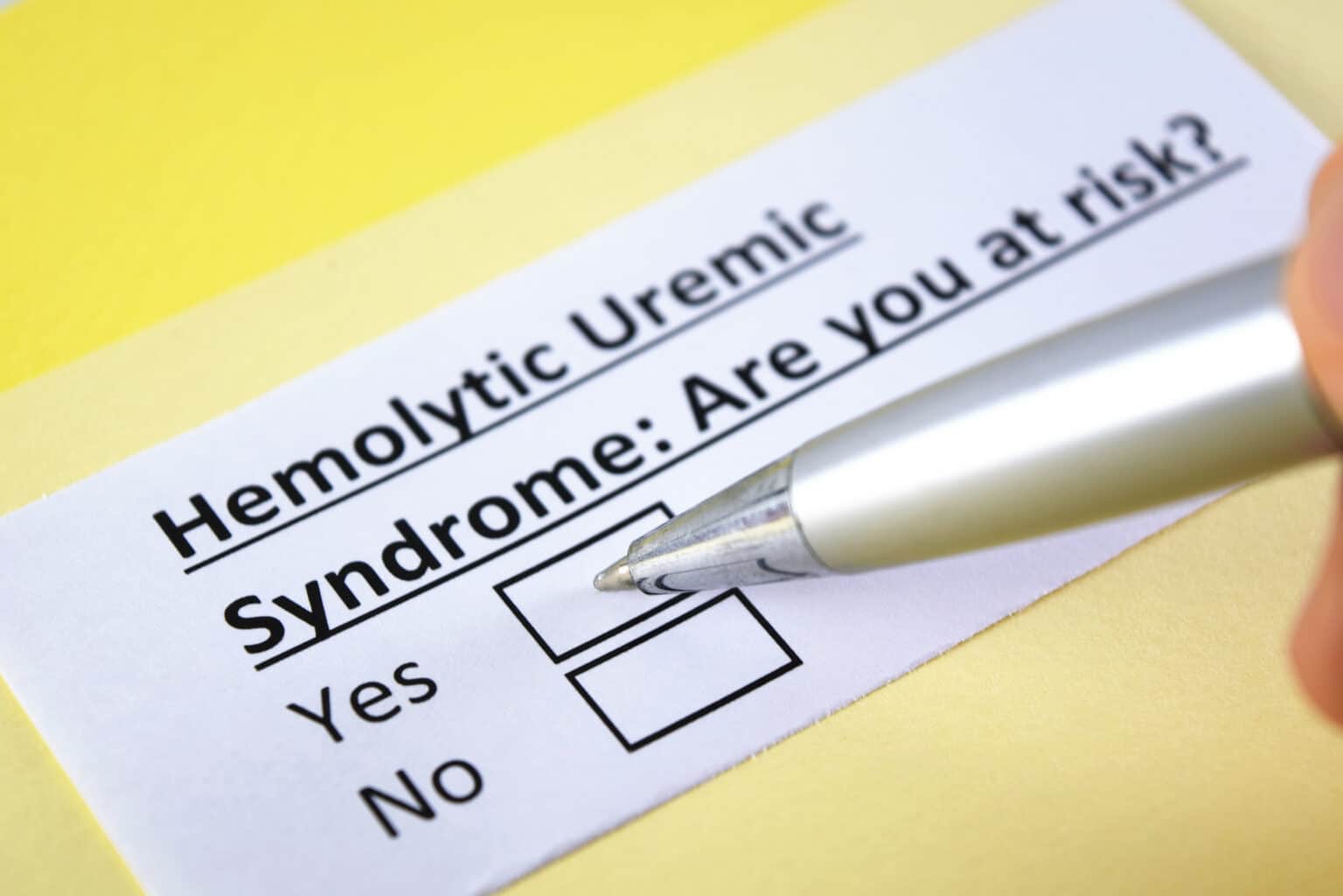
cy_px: 448
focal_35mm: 82
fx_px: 3077
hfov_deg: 24.6
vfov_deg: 16.6
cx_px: 672
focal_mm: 55
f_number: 5.6
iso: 100
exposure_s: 1/40
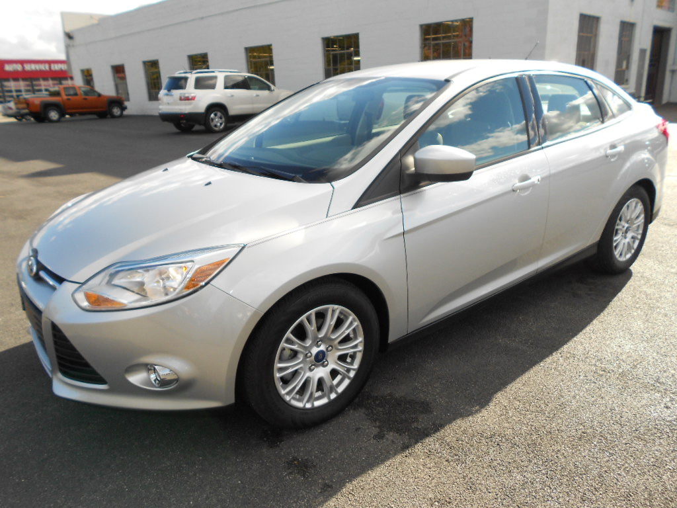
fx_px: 508
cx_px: 338
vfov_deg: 53.1
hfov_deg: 67.3
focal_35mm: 26
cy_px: 254
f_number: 3.2
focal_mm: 4.6
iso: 80
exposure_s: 1/400
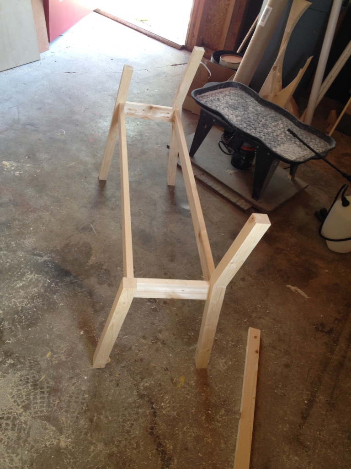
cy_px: 234
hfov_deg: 40.7
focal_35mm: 35
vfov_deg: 52.6
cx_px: 176
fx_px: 473
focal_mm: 4.28
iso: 50
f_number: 2.4
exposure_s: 1/20
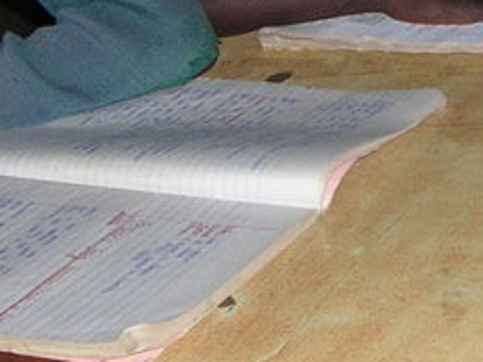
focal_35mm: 155
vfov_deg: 9.5
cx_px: 663
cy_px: 73
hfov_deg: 12.3
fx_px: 2162
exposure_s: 1/60.1
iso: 82
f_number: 2.8
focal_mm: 5.8
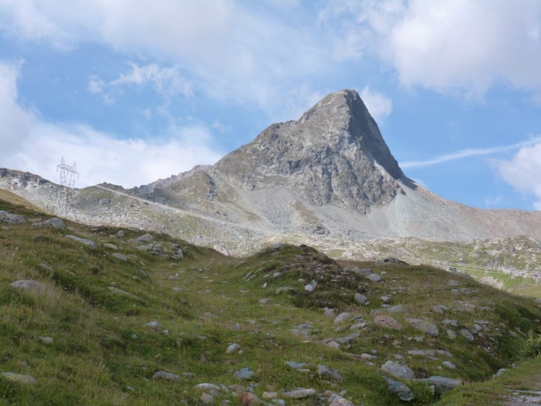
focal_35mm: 89
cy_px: 203
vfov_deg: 16.6
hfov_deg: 22.0
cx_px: 270
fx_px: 1391
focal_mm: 16
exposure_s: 1/400
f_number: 4.9
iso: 160
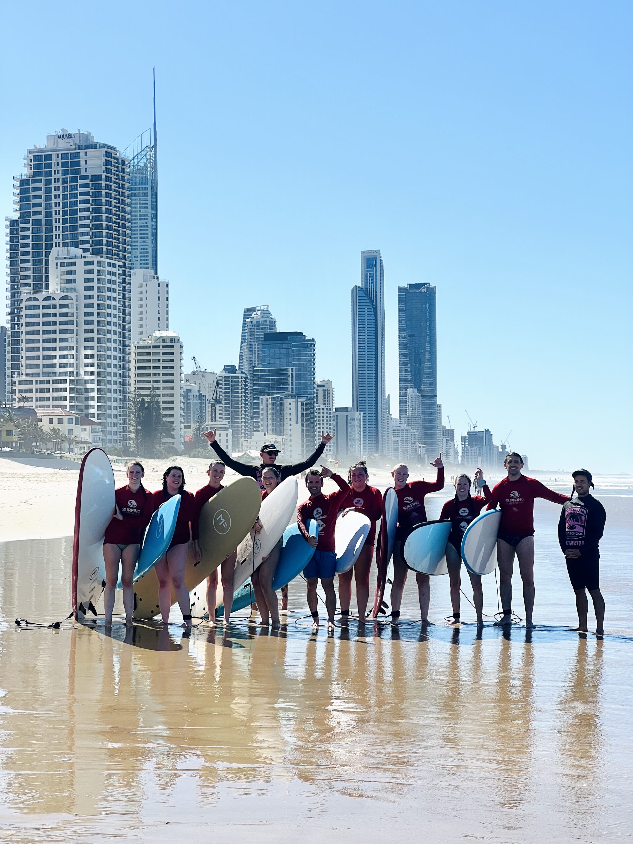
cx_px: 316
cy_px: 422
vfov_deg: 25.3
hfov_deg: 19.1
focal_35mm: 77
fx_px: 1877
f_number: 2.8
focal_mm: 9
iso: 32
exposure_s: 1/1043
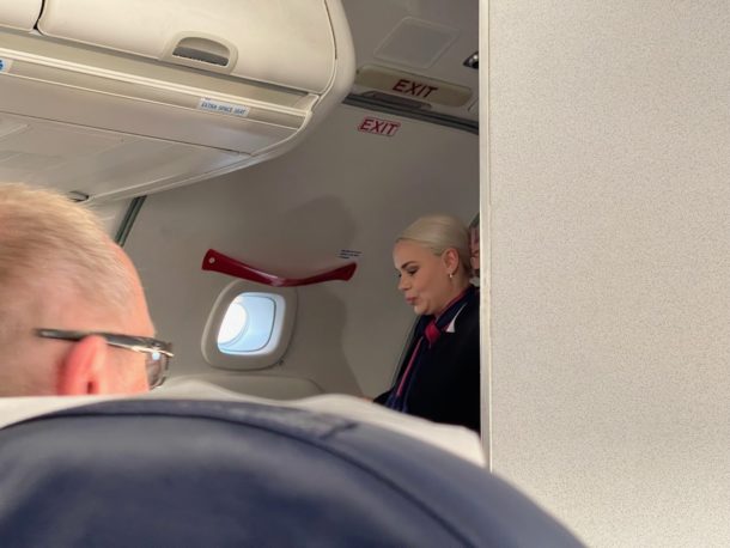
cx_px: 365
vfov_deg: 22.9
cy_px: 274
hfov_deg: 30.3
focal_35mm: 64
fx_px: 1350
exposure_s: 1/57
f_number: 2.2
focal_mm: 7.5
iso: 320
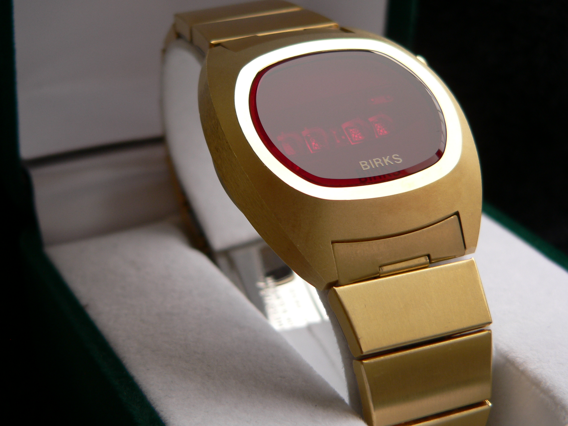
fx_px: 1231
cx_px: 284
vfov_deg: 19.6
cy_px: 213
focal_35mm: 75
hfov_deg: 26.0
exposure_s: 1/80
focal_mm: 12.4
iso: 80
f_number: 2.8
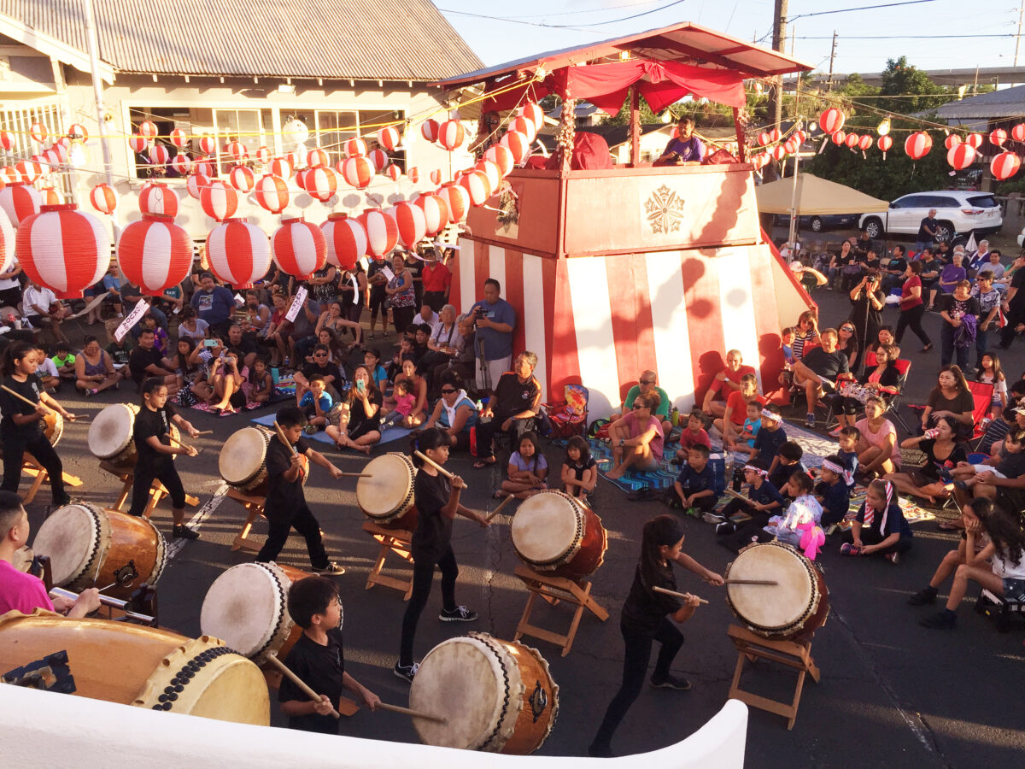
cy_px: 384
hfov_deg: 61.7
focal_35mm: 29
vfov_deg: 48.2
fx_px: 859
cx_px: 512
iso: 32
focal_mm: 4.15
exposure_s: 1/682
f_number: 2.2
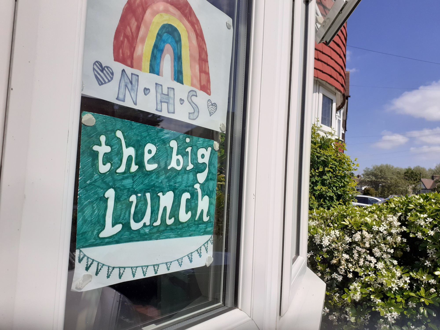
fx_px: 343
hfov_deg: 65.3
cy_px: 165
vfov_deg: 51.4
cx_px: 220
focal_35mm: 27
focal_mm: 3.6
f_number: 1.9
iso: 40
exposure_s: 1/4587
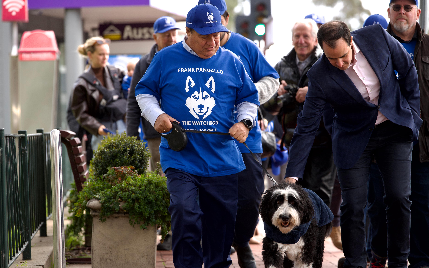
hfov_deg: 10.6
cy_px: 142
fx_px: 2315
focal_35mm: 198
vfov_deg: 6.6
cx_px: 215
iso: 500
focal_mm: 194
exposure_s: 1/500
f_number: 5.6
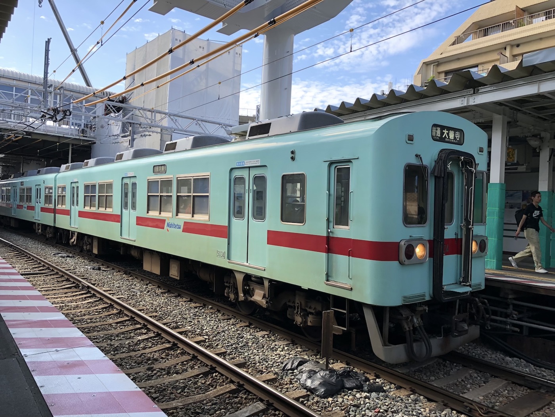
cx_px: 278
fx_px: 449
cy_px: 208
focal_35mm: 28
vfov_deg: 49.7
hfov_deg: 63.4
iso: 20
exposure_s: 1/433
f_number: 1.8
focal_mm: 4
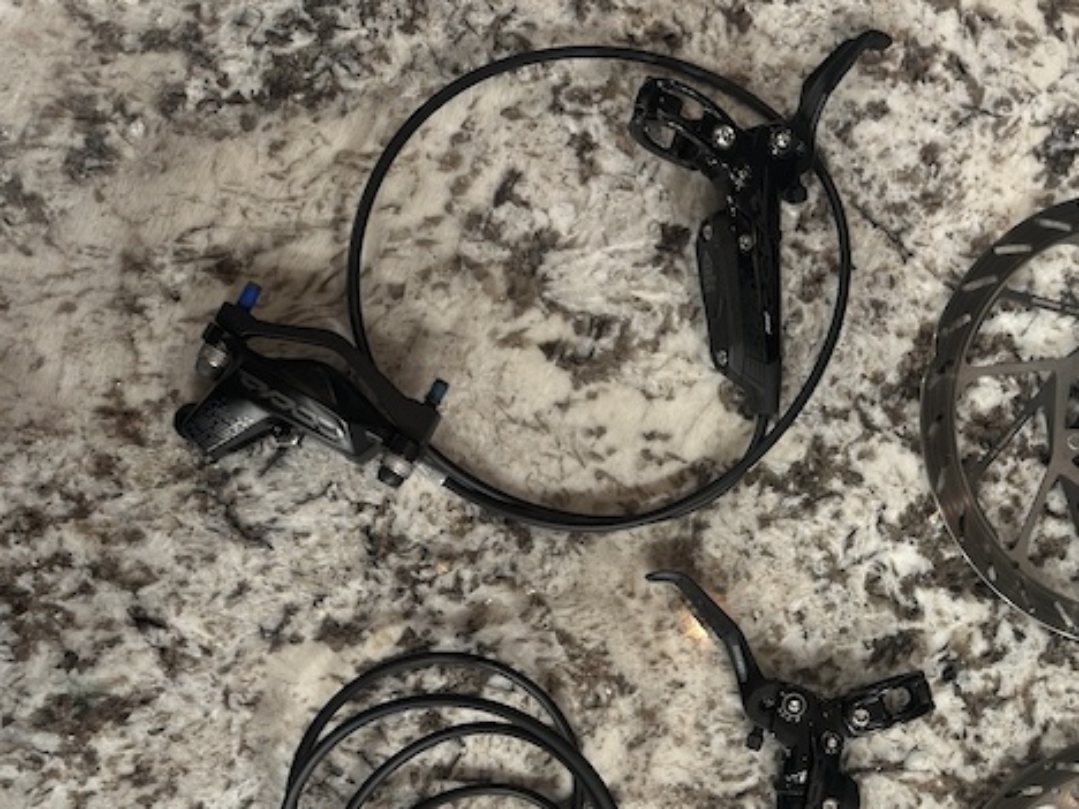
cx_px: 821
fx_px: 1278
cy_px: 678
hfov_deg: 44.1
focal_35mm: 41
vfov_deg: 33.8
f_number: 1.78
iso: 160
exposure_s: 1/60
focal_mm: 6.76
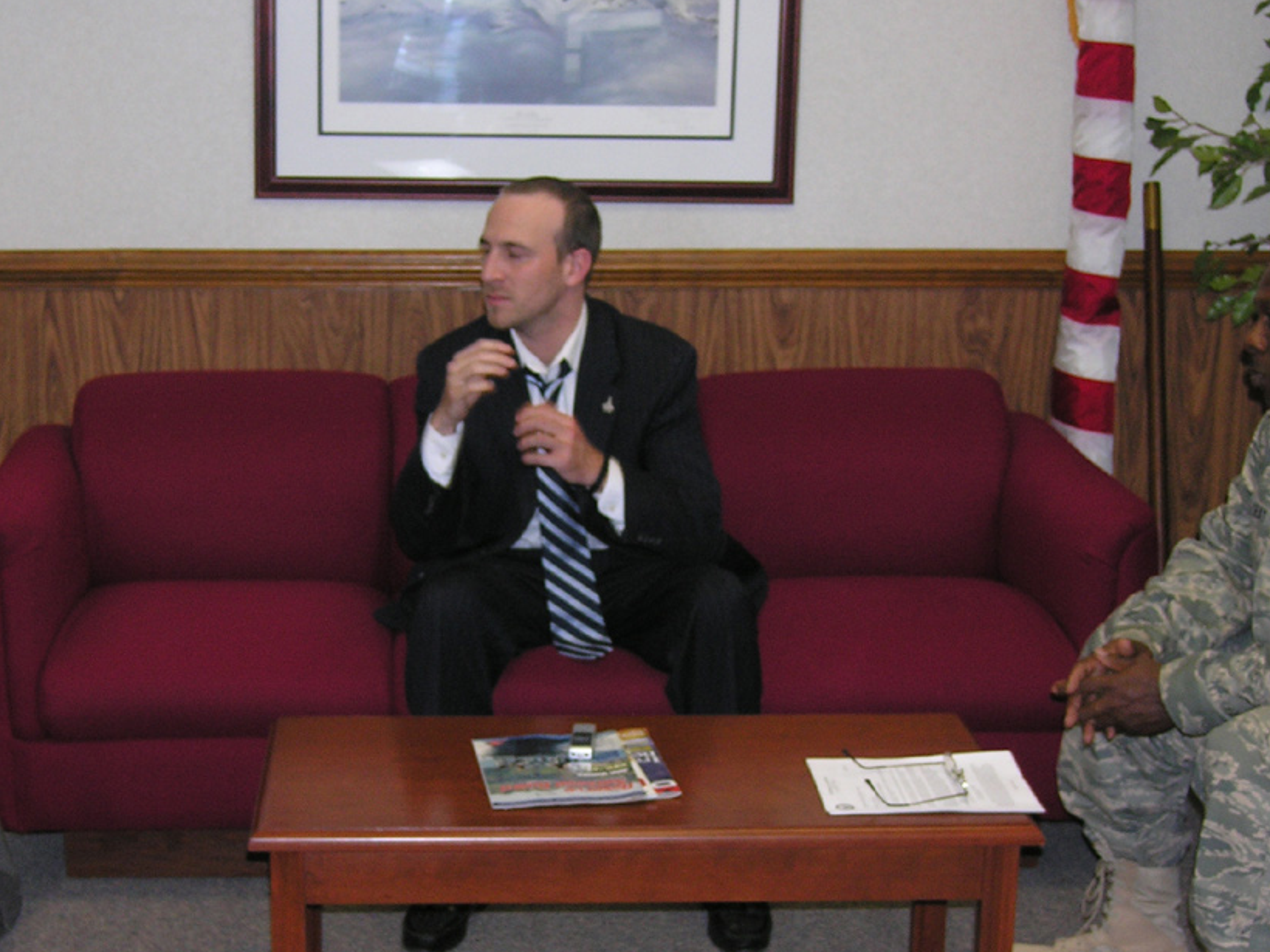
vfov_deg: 22.5
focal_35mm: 65
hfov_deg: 29.7
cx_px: 469
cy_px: 635
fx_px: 2385
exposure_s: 1/60.1
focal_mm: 9.3
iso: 76
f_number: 3.1
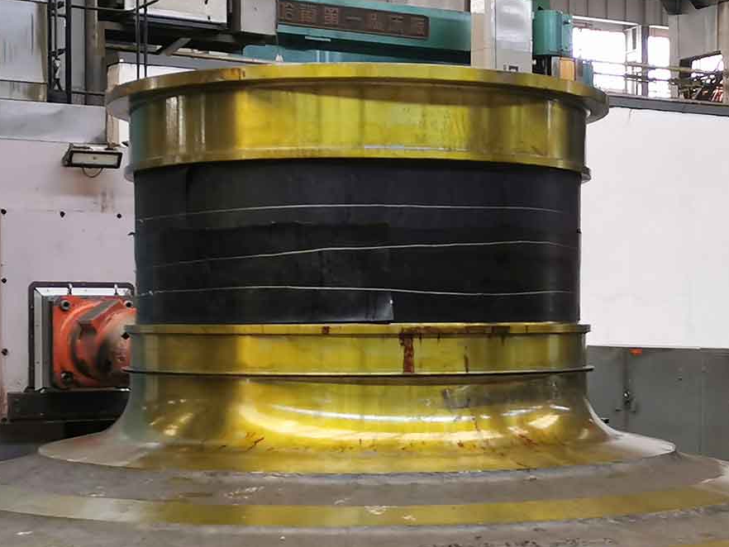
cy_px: 346
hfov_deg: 26.3
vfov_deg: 19.9
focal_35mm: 74
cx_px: 404
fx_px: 1559
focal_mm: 5.58
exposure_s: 1/50
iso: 125
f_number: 1.8
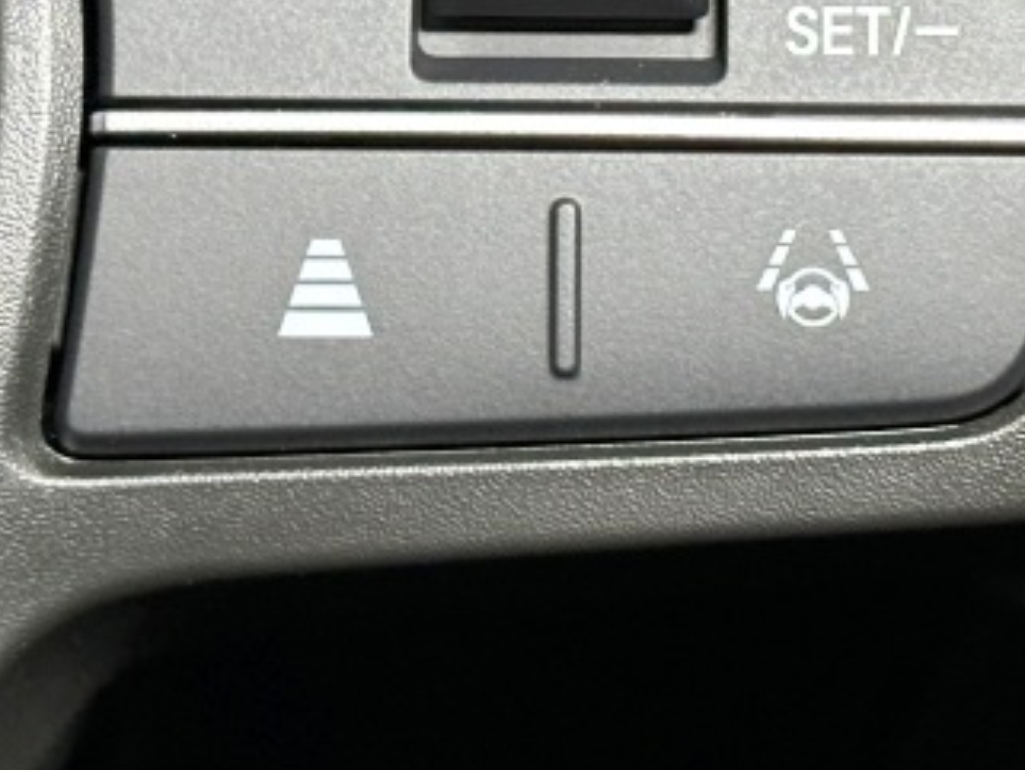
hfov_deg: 12.9
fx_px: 4532
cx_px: 588
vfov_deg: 9.6
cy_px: 22
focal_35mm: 153
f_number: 1.78
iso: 320
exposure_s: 1/40
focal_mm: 6.86
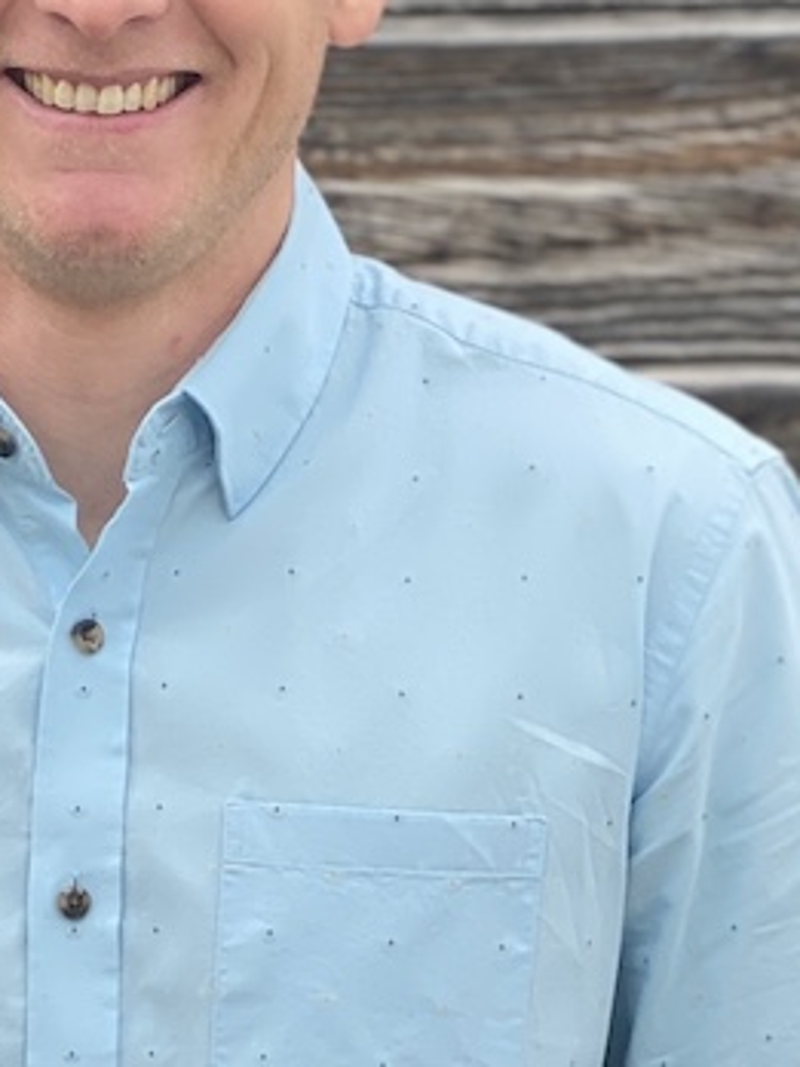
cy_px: 1147
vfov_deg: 9.8
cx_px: 115
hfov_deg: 7.4
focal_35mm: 199
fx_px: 6132
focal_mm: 6
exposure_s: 1/480
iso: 20
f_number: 2
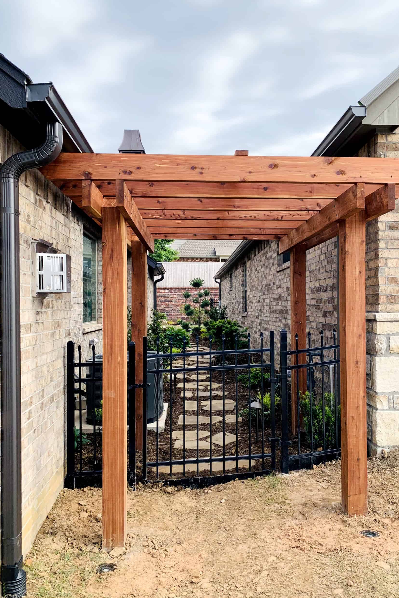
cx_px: 220
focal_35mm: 28
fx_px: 465
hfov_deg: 46.3
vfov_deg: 65.5
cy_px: 306
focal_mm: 4.25
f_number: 1.8
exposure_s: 1/1065
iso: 25
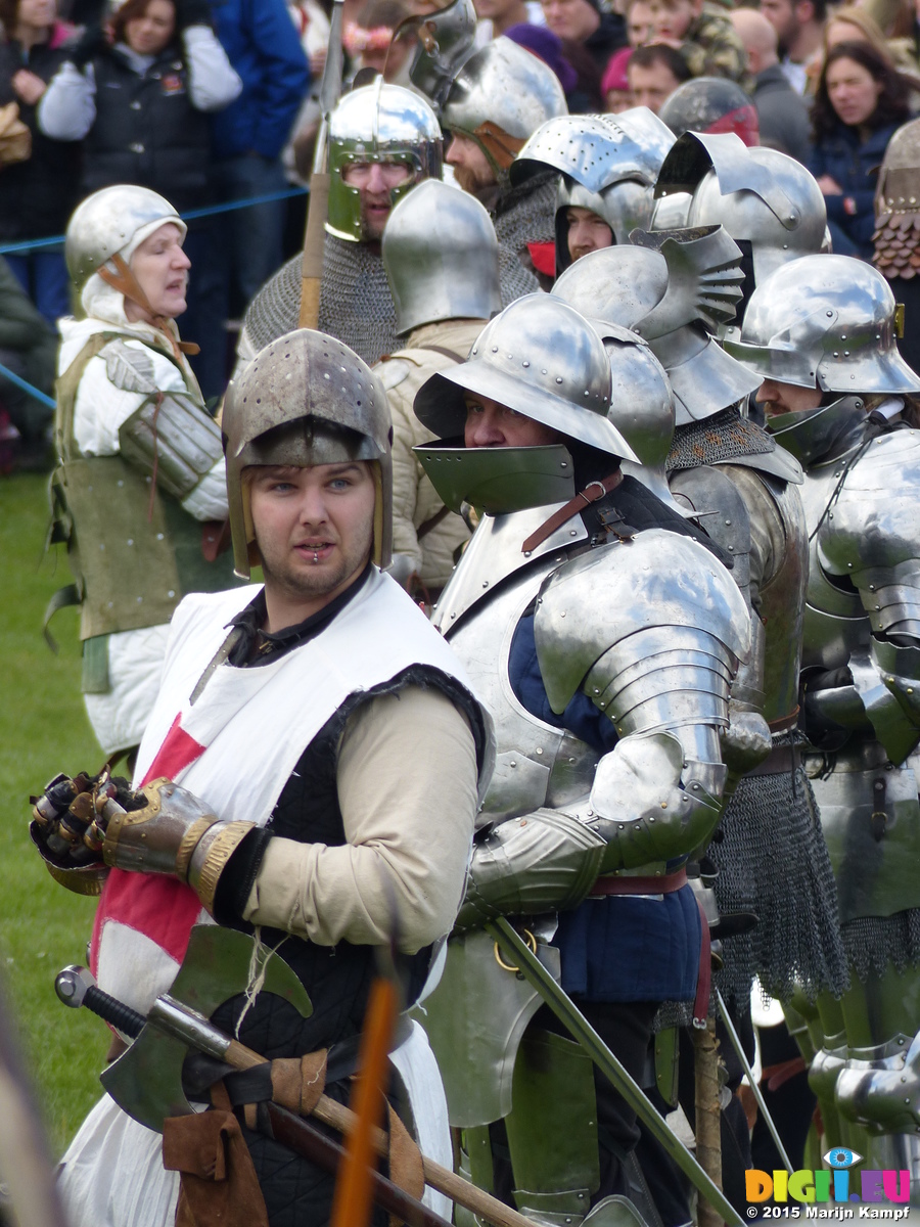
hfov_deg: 2.5
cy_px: 614
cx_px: 460
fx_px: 21262
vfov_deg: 3.3
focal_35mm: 600
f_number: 4
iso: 100
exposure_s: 1/320
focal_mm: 108
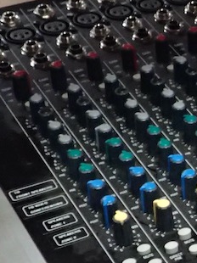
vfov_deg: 15.6
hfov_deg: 10.9
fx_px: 942
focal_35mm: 124
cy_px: 263
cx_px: 387
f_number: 2.3
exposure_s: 1/30
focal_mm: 5.5
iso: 800
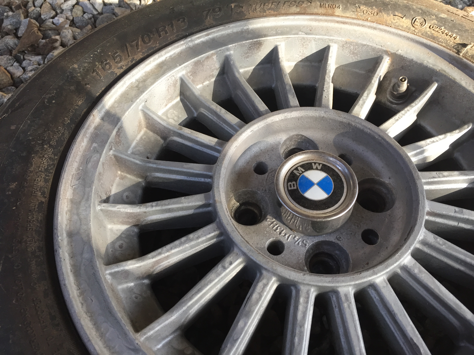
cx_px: 237
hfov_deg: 61.7
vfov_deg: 48.2
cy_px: 178
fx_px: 397
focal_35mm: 29
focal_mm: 4.15
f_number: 2.2
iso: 32
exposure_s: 1/40
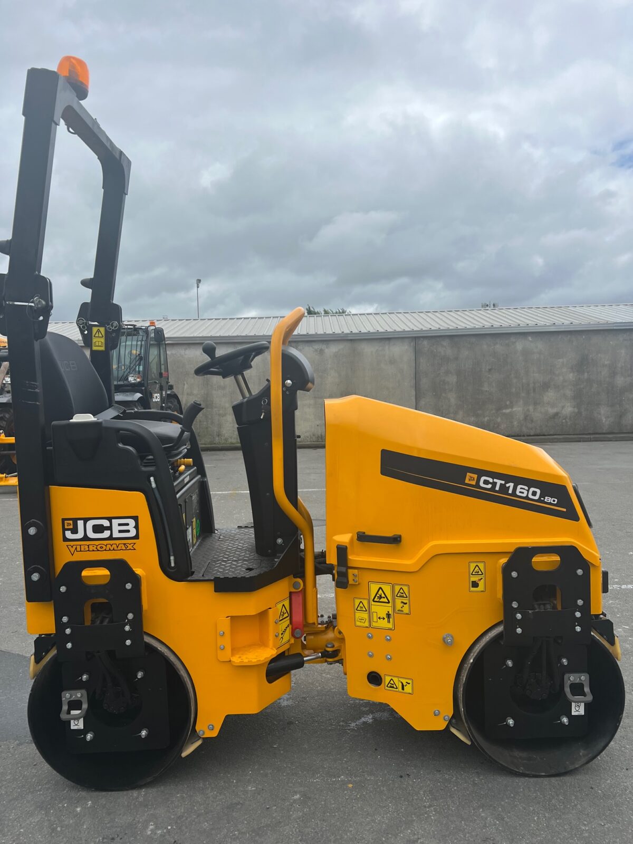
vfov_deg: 67.3
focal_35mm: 26
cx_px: 316
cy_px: 422
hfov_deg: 53.1
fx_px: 634
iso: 50
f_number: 1.5
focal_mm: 5.7
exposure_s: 1/7463
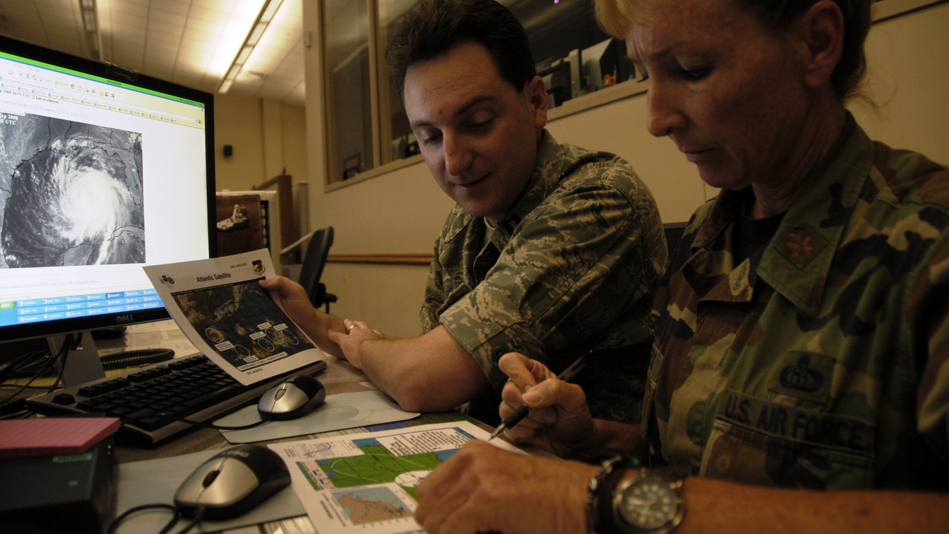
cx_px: 464
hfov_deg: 66.1
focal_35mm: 29
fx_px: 730
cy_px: 219
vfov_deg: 40.0
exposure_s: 1/30
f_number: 3.5
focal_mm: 18
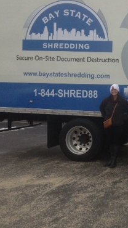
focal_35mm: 66
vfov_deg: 31.8
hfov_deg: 17.0
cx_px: 175
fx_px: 398
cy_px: 96
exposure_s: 1/120
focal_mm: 4.28
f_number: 2.4
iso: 80
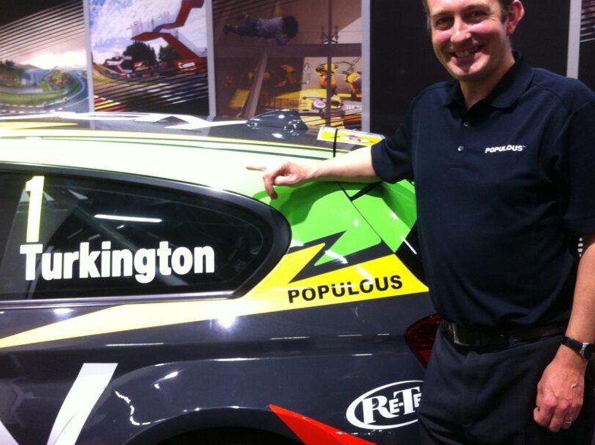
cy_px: 187
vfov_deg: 32.7
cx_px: 317
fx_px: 755
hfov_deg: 43.0
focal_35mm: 44
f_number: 2.8
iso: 160
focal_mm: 3.85
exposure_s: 1/15
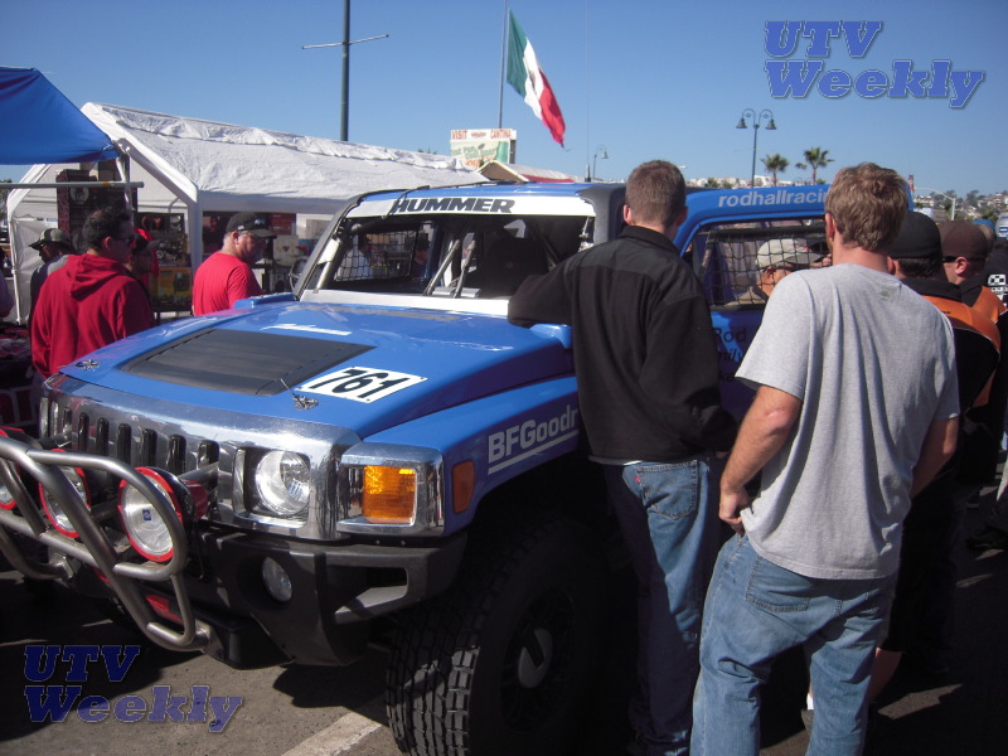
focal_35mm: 28
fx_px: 815
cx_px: 504
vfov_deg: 49.7
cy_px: 378
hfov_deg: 63.4
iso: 100
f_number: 5.4
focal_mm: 5
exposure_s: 1/400
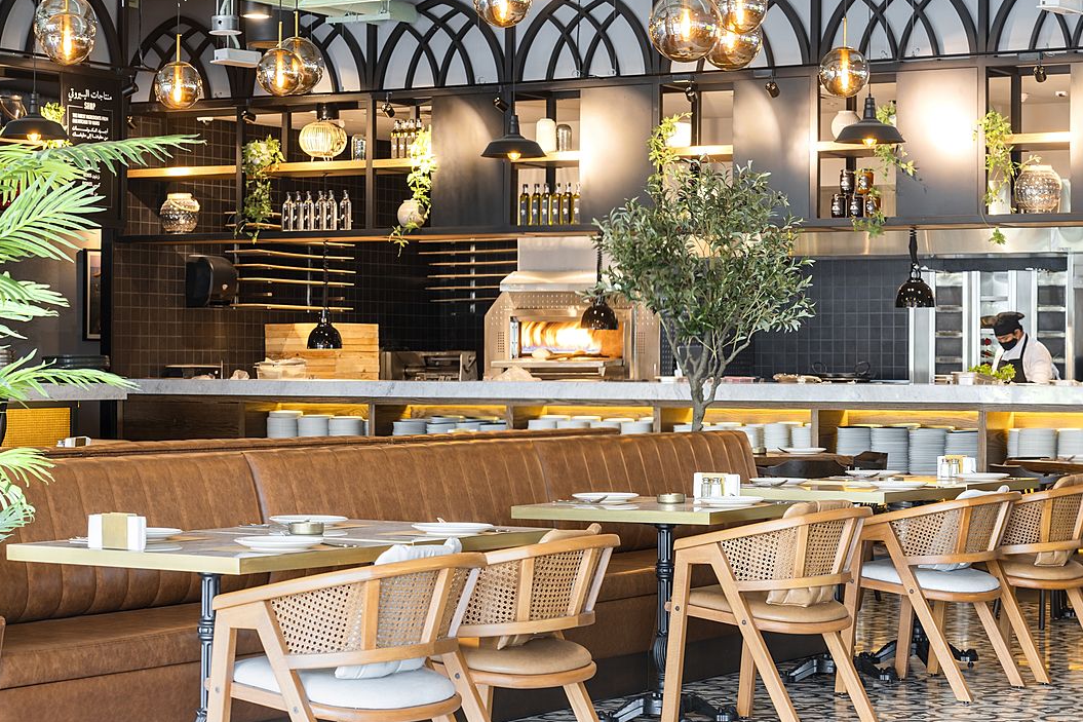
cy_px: 395
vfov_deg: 15.0
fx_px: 2737
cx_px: 599
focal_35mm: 91
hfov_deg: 22.4
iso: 100
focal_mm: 80
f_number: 8
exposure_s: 1/1.67
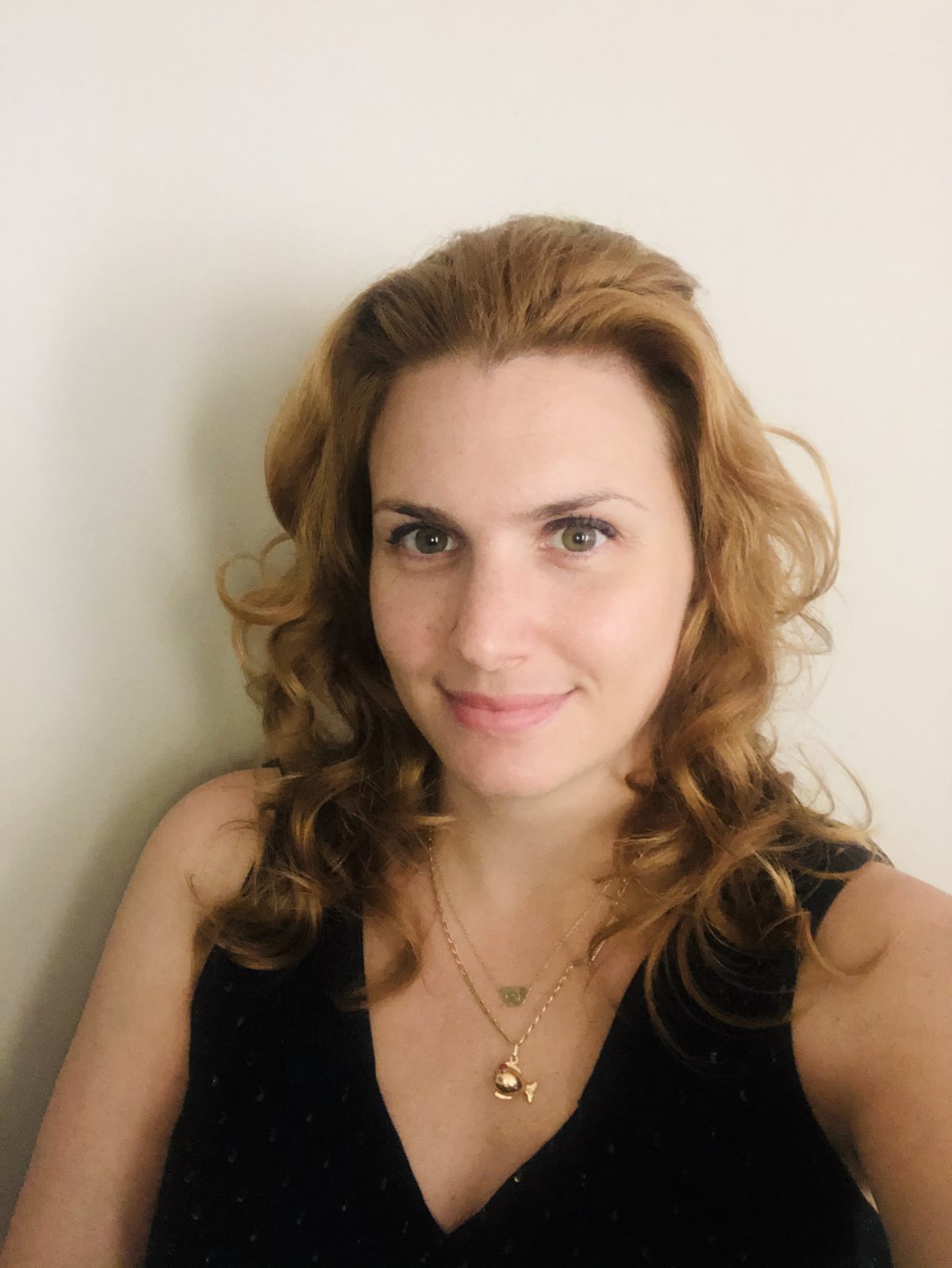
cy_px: 634
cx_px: 476
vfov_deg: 56.8
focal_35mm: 32
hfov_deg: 44.2
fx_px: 1172
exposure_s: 1/30
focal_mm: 2.87
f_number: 2.2
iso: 200
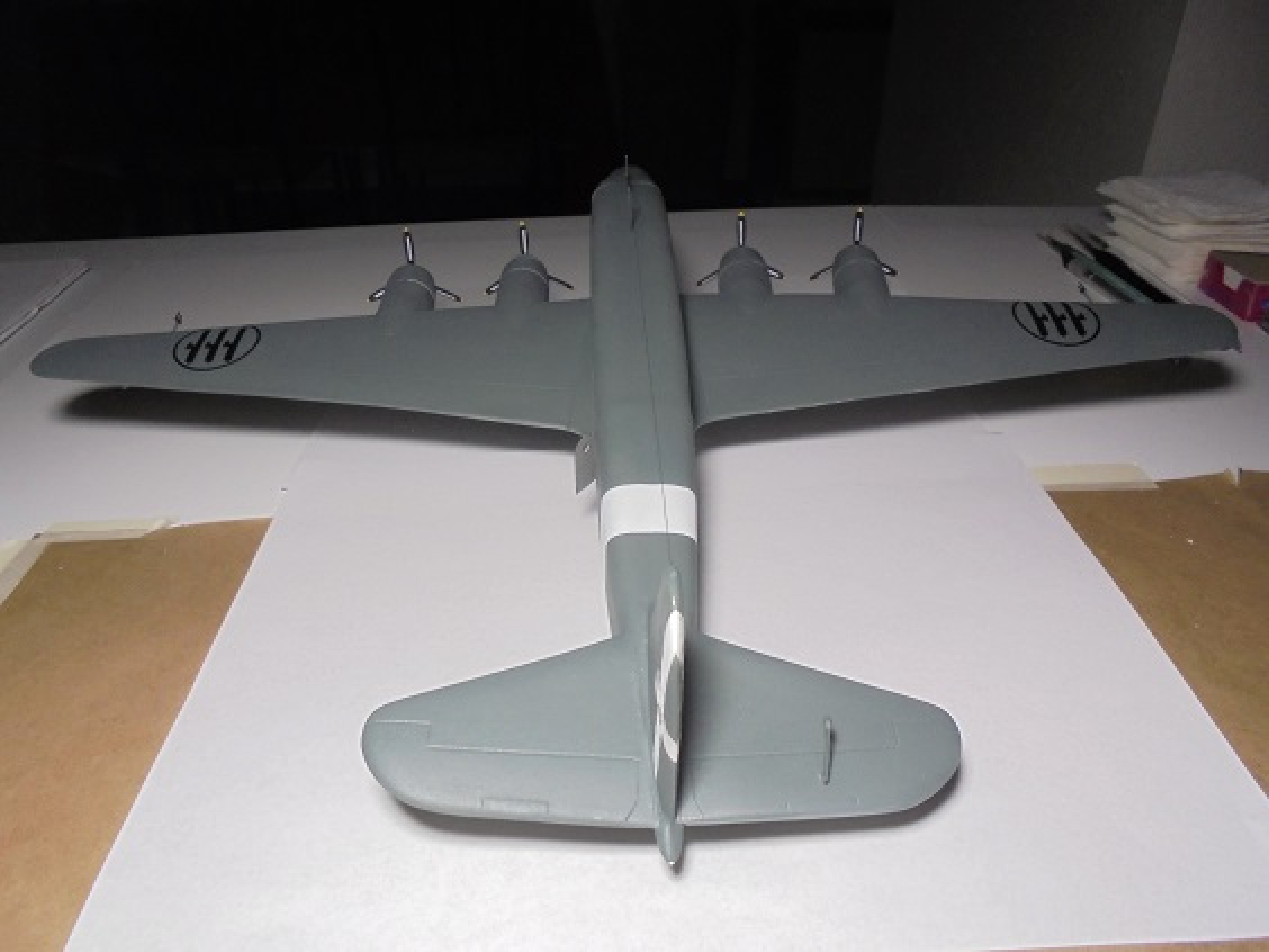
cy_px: 476
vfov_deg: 53.1
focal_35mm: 26
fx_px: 953
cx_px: 634
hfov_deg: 67.3
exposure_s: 1/30
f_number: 3.5
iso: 200
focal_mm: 4.6
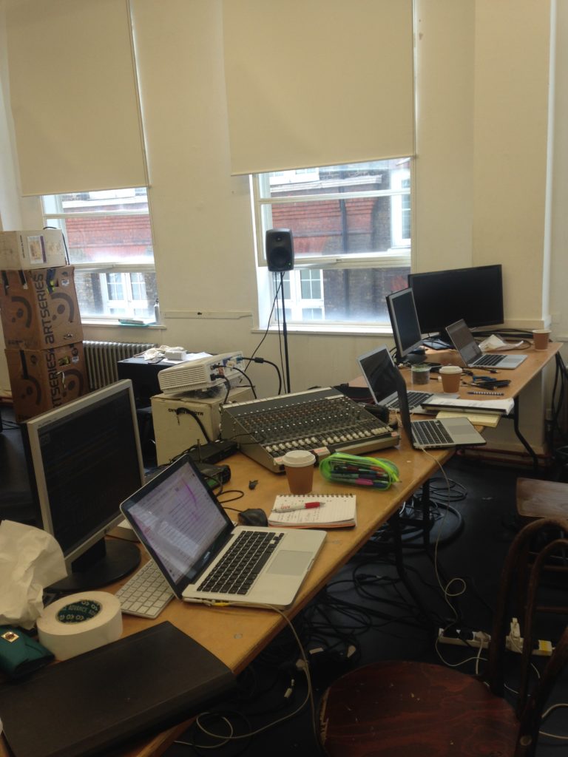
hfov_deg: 42.9
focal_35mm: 33
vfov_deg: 55.4
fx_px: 722
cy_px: 378
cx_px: 284
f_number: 2.4
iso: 50
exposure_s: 1/60
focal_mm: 4.12
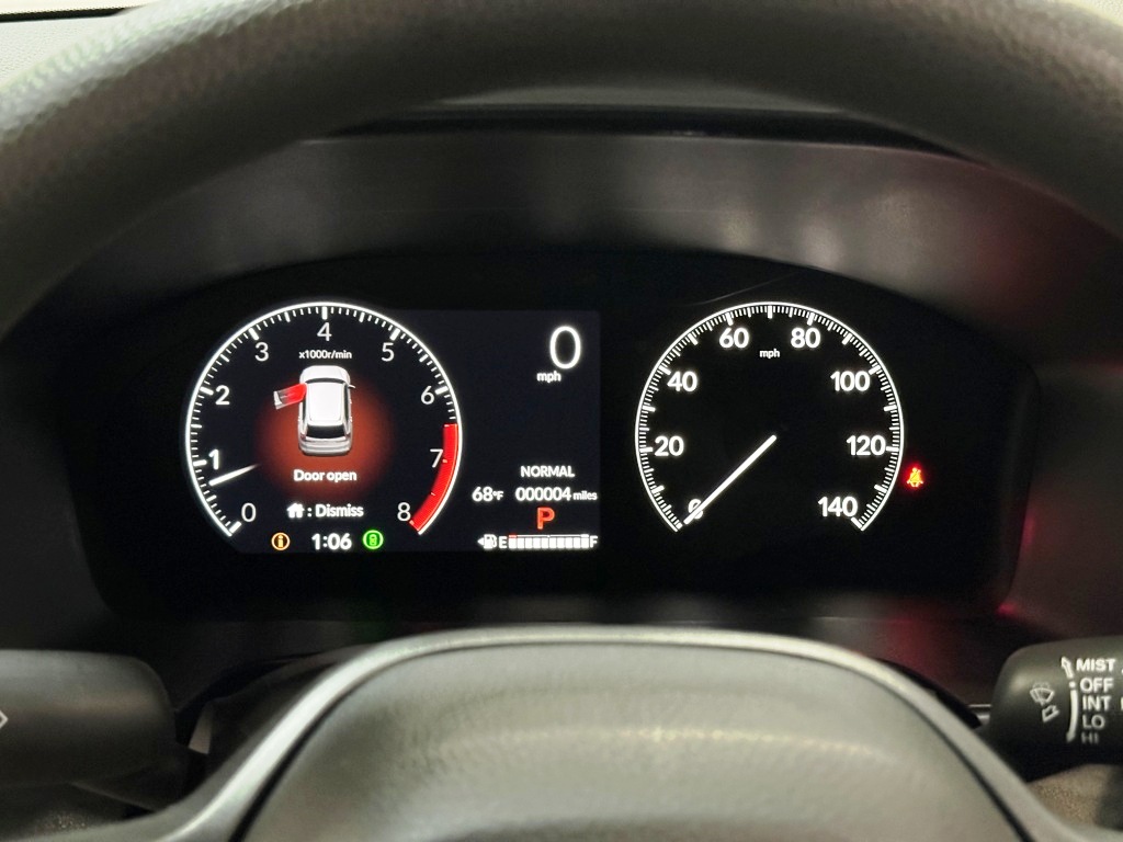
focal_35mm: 48
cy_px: 421
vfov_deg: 30.3
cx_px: 562
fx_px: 1557
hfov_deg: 39.7
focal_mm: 6.86
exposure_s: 1/24
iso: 640
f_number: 1.78
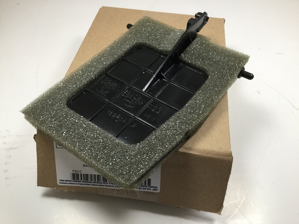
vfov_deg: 45.4
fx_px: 268
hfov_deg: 58.4
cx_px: 150
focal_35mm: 31
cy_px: 112
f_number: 2.4
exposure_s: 1/30
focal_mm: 3.3
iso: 40
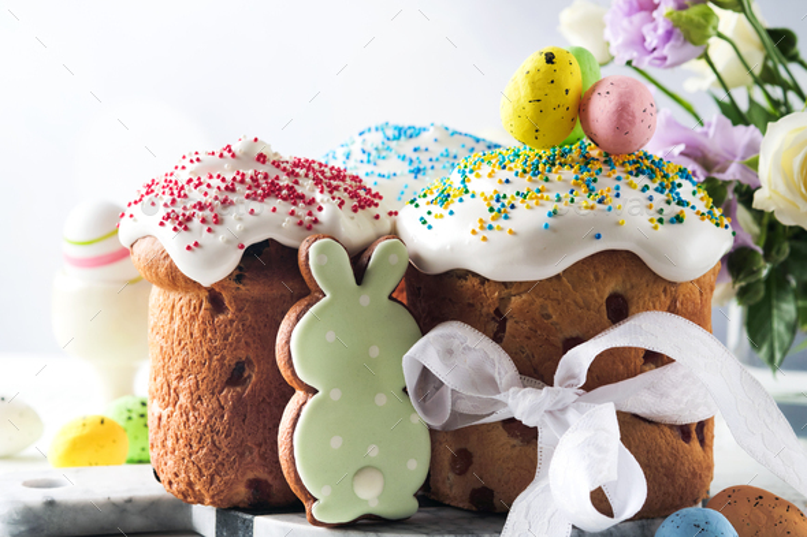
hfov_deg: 22.6
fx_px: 2017
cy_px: 268
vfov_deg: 15.2
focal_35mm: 90
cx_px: 404
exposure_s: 1/160
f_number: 6.4
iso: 160
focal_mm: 60
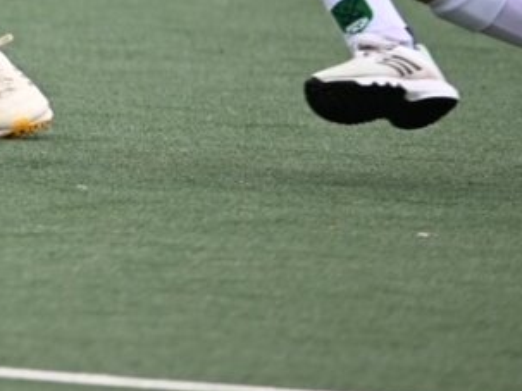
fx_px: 28128
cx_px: -289
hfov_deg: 1.1
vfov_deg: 0.8
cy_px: -276
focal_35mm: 1866
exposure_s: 1/1600
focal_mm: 490
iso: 1600
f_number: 6.3
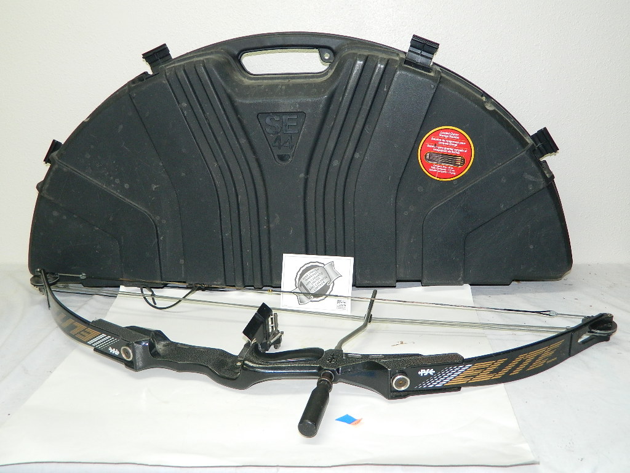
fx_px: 637
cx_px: 315
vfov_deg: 40.7
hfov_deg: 52.6
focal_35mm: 35
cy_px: 236
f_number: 3.3
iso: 200
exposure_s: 1/40
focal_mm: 6.2
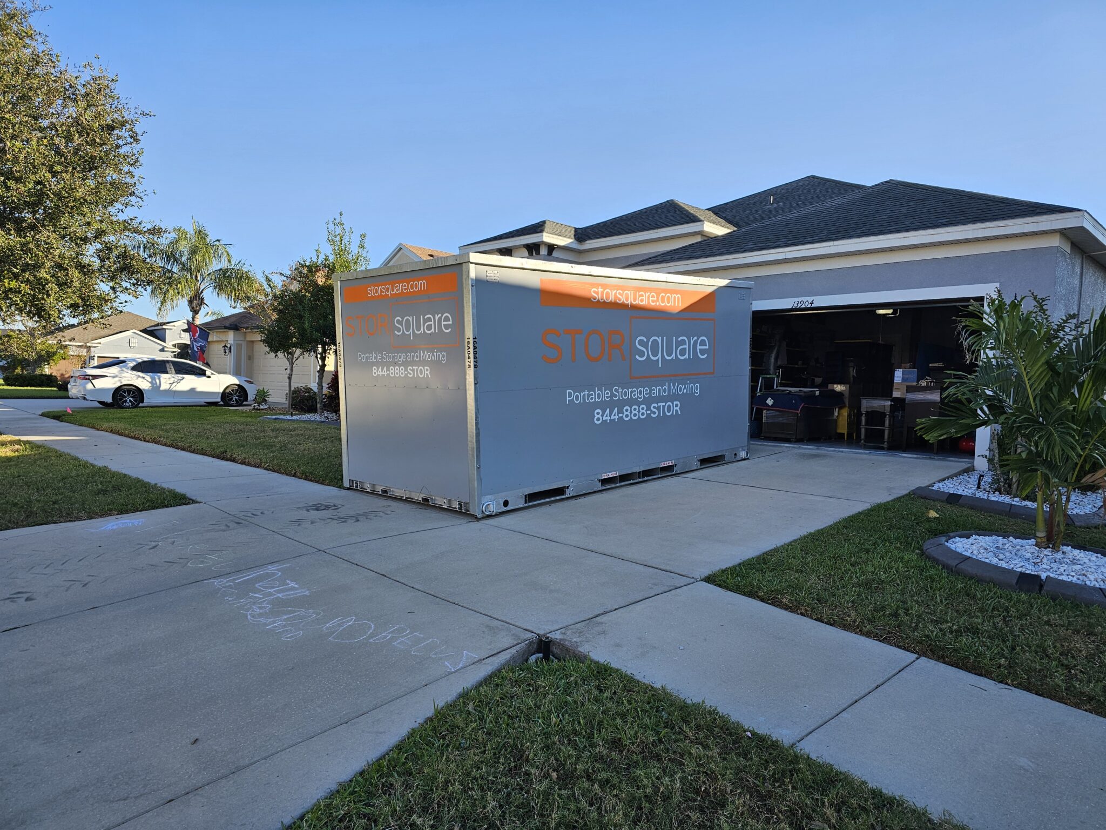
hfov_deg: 73.9
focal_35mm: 23
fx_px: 735
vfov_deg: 58.9
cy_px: 415
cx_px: 553
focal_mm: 6.3
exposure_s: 1/455
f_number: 1.7
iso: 20
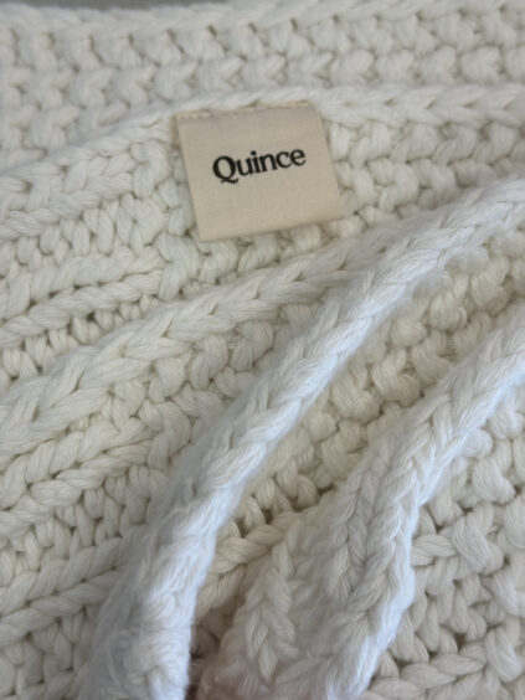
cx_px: 262
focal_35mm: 48
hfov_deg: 30.3
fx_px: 971
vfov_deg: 39.7
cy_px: 350
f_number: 1.78
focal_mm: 6.76
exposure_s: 1/120
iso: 80
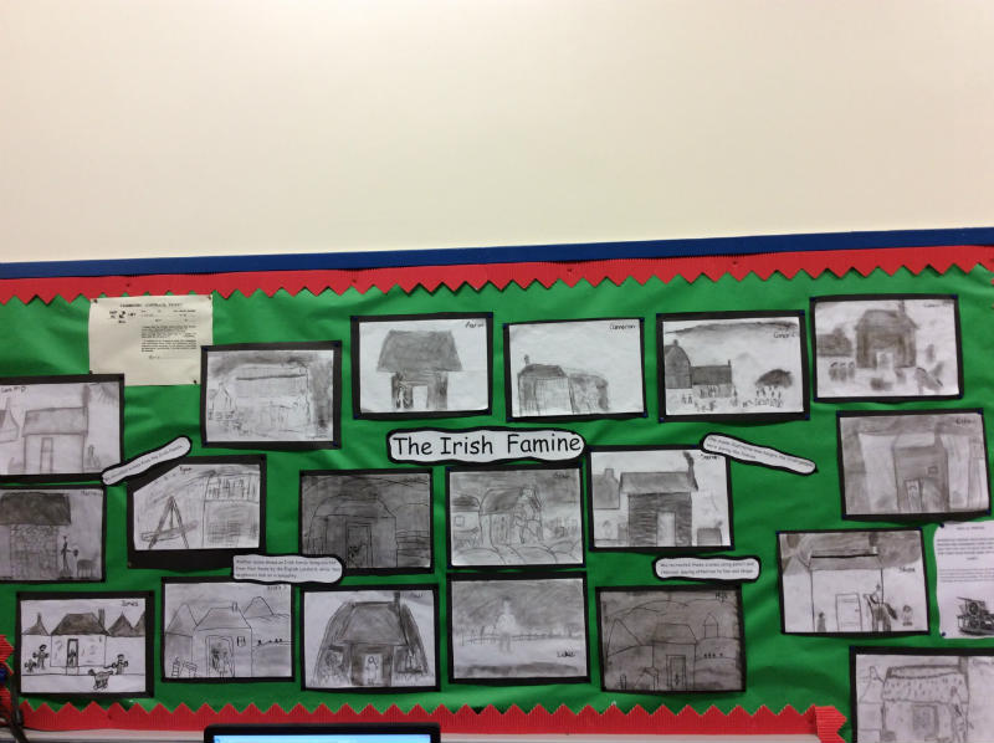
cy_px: 372
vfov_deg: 44.1
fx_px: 918
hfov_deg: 56.9
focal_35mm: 32
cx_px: 497
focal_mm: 3.3
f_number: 2.4
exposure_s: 1/25
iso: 50
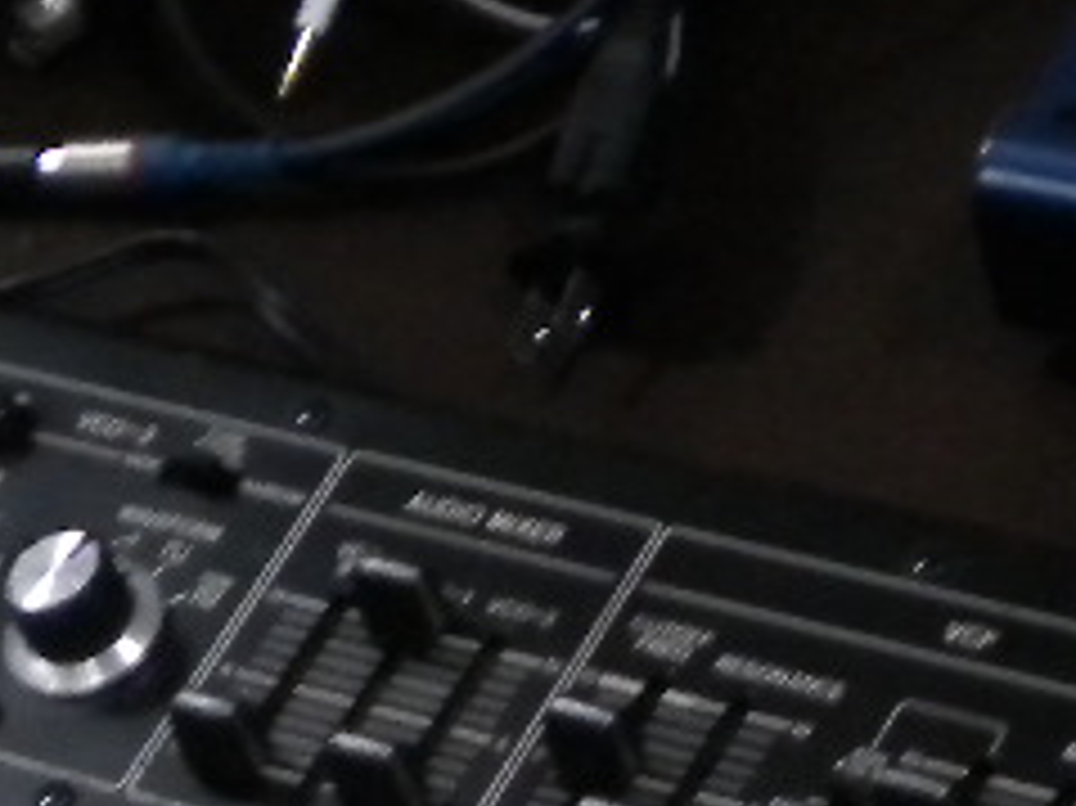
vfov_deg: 8.0
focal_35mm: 176
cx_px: 360
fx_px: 5468
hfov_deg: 11.2
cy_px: 1598
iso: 400
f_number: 3.5
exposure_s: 1/24.8
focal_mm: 7.4
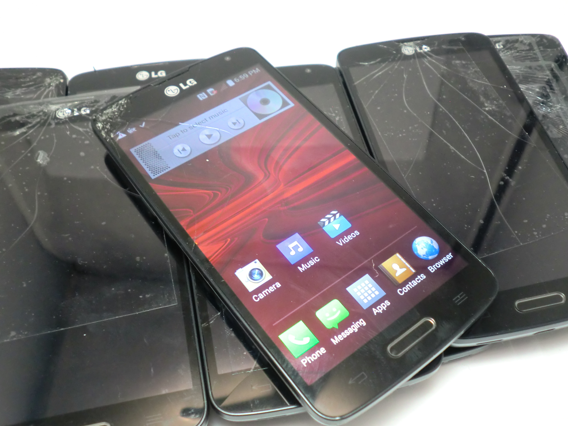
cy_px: 236
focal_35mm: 35
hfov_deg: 52.5
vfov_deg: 40.6
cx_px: 318
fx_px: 574
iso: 400
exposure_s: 1/10
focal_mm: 5.58
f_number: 2.8
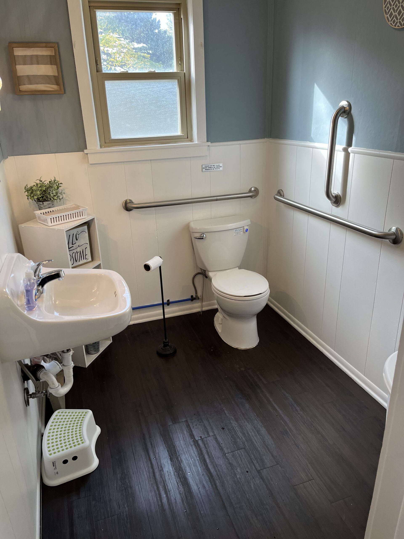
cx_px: 202
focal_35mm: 26
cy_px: 270
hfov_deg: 53.1
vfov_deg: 67.3
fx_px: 405
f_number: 1.6
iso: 64
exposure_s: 1/120
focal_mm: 5.1
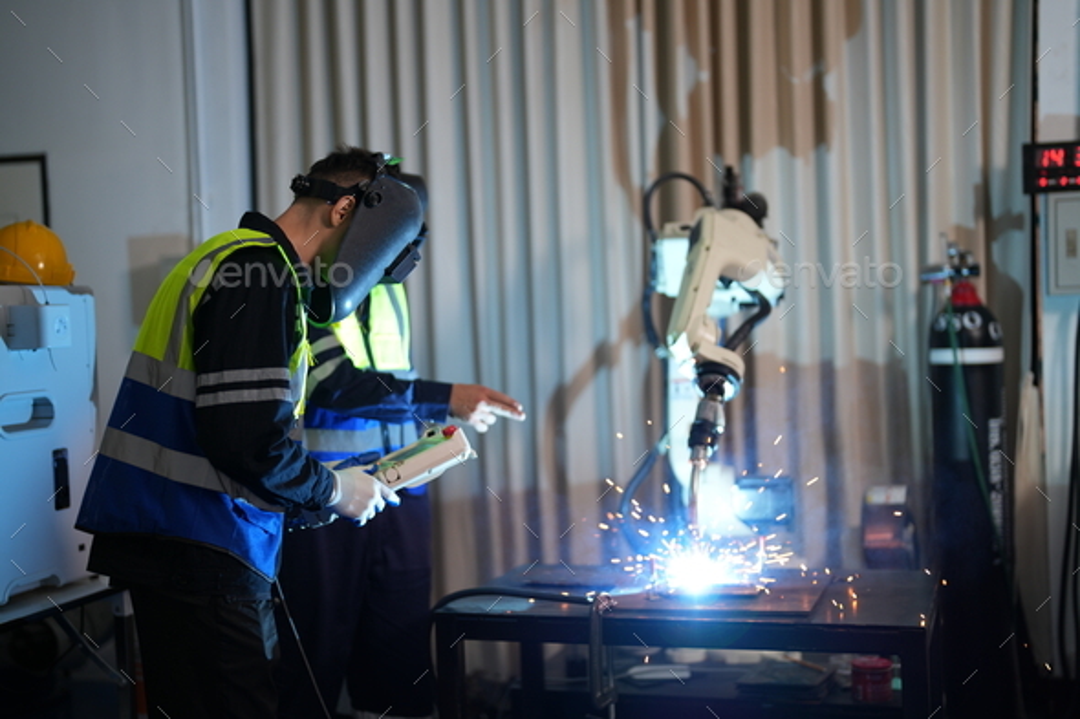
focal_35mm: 50
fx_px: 1499
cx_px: 540
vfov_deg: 27.0
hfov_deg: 39.6
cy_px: 360
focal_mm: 50
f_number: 1.2
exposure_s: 1/125
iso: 125
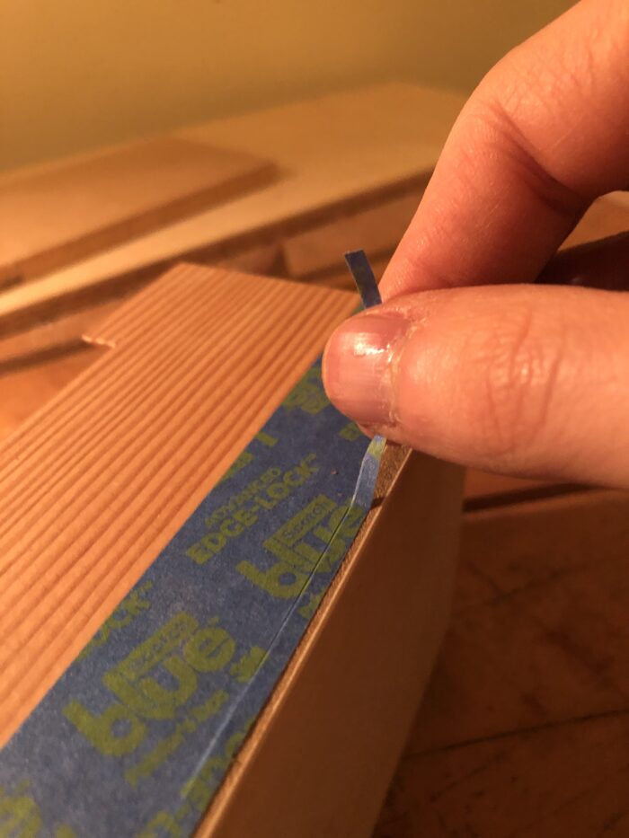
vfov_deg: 63.4
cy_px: 419
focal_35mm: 28
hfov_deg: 49.8
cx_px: 314
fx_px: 678
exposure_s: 1/6
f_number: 1.8
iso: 100
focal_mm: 4
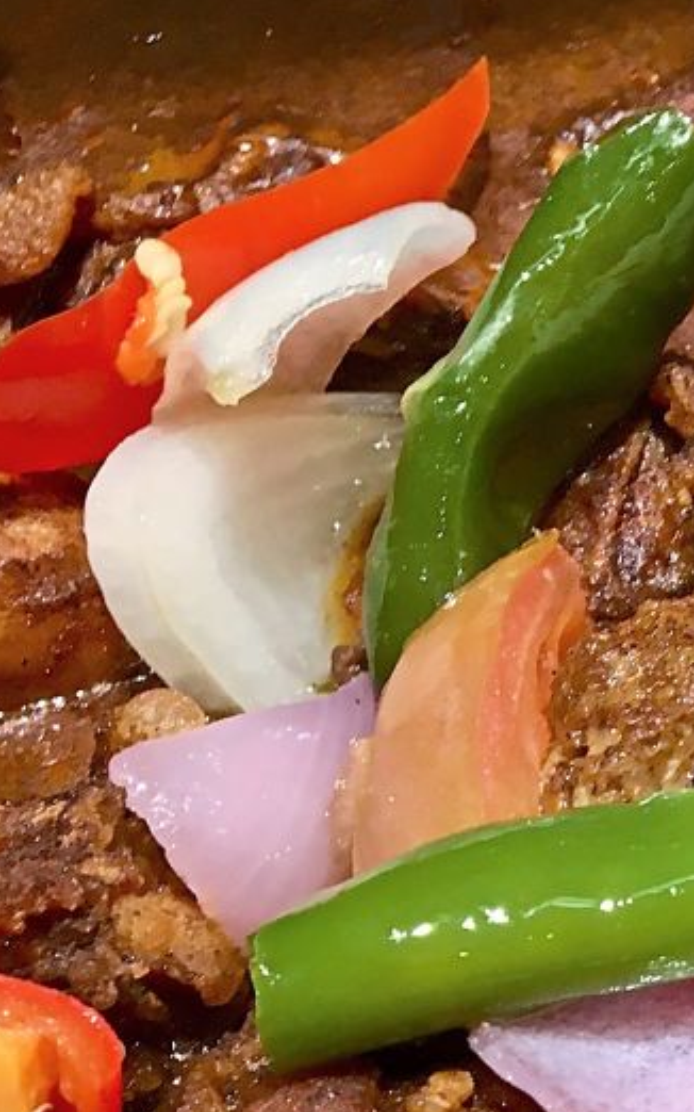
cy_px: 699
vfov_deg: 28.1
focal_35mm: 73
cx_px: 1307
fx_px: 2210
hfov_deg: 15.1
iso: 80
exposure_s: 1/33
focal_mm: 4.15
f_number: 2.2
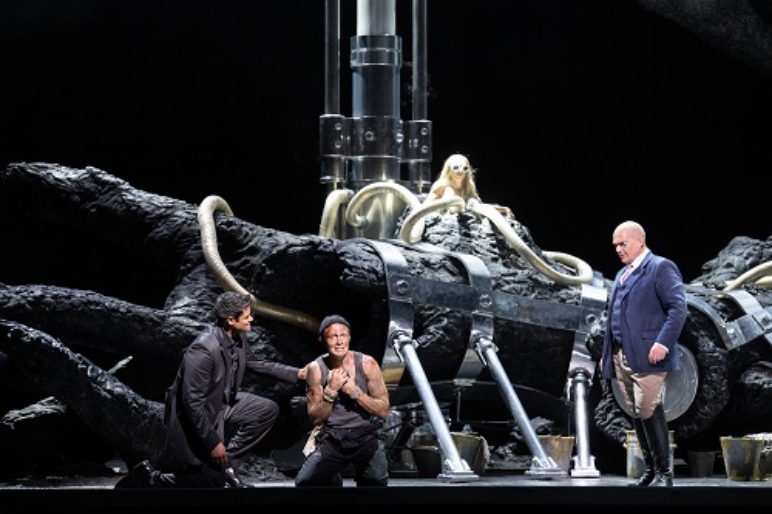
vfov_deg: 14.4
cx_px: 386
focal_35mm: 95
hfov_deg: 21.5
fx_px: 2036
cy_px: 257
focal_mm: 95
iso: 2000
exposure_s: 1/200
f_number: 4
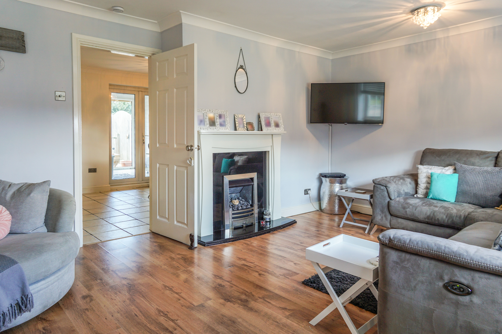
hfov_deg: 73.7
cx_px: 251
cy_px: 167
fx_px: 335
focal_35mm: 24
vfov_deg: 53.1
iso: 100
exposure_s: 1/8
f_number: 5.6
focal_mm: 16
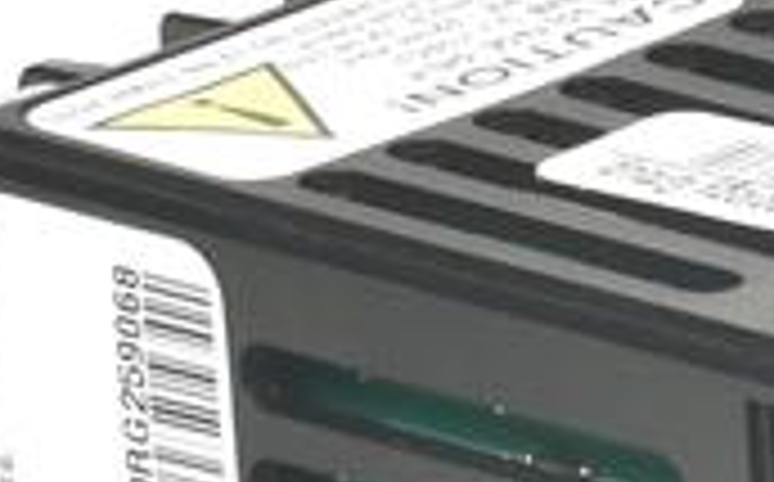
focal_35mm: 278
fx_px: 5856
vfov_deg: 4.7
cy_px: 707
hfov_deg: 7.5
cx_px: 1066
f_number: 13
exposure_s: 1/200
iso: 200
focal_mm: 52
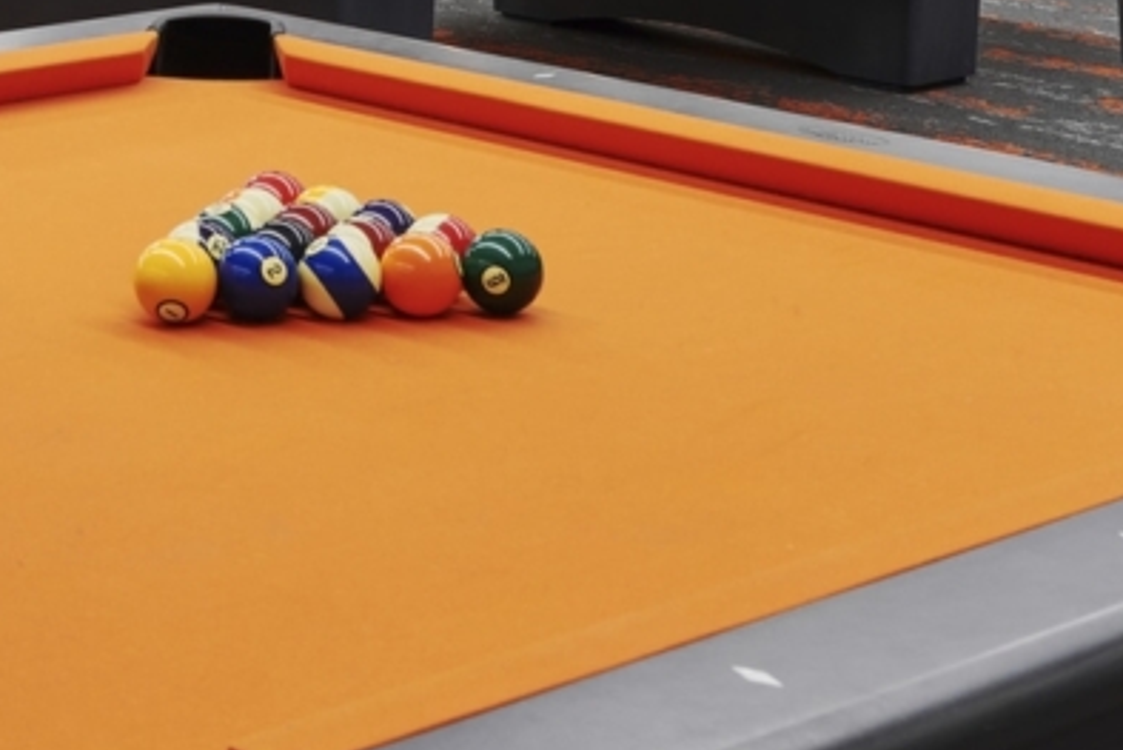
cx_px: -88
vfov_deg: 11.4
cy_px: -553
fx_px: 3526
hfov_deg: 17.5
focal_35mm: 113
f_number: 9
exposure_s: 1/8
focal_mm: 29
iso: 400
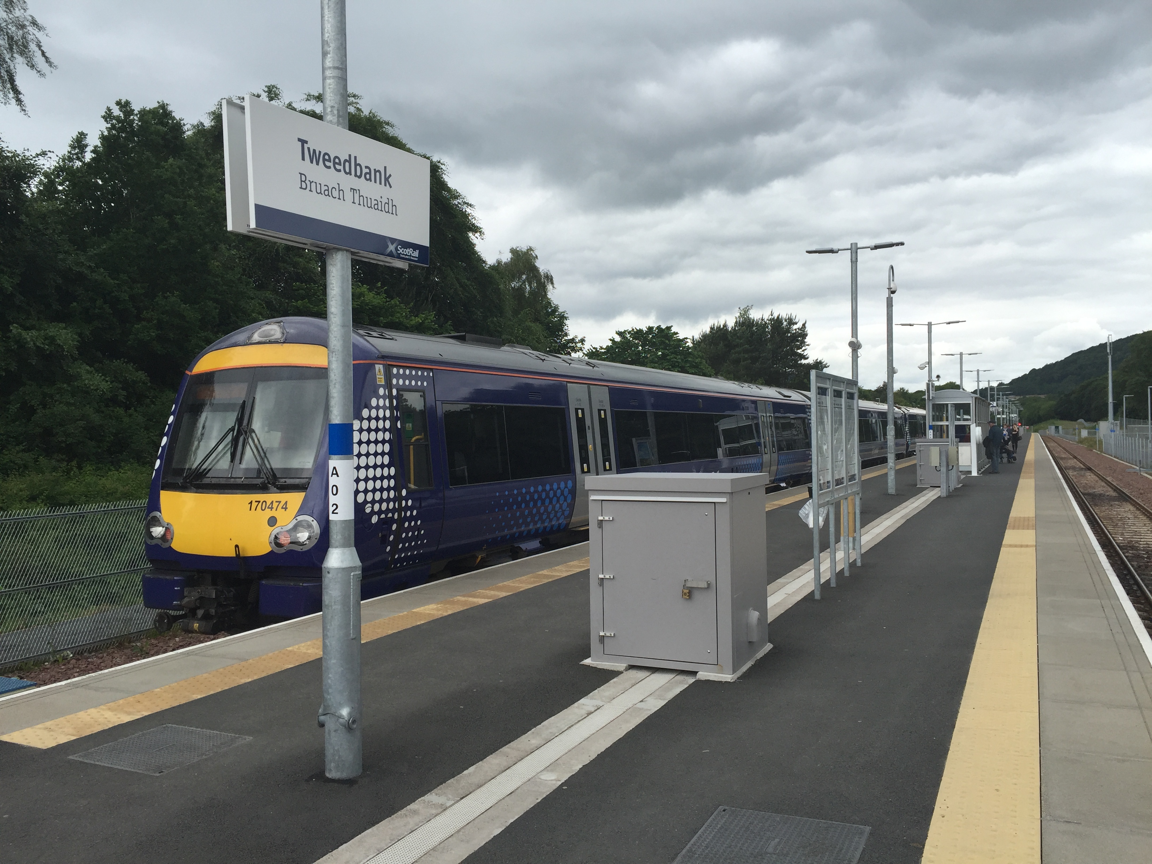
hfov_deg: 61.7
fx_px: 965
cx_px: 576
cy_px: 432
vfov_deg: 48.2
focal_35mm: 29
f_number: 2.2
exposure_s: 1/1276
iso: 32
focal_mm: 4.15
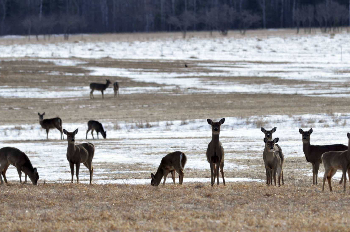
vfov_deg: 2.5
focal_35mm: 555
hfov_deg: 3.7
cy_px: 127
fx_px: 5383
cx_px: 173
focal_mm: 300
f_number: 5.6
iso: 280
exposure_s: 1/2000
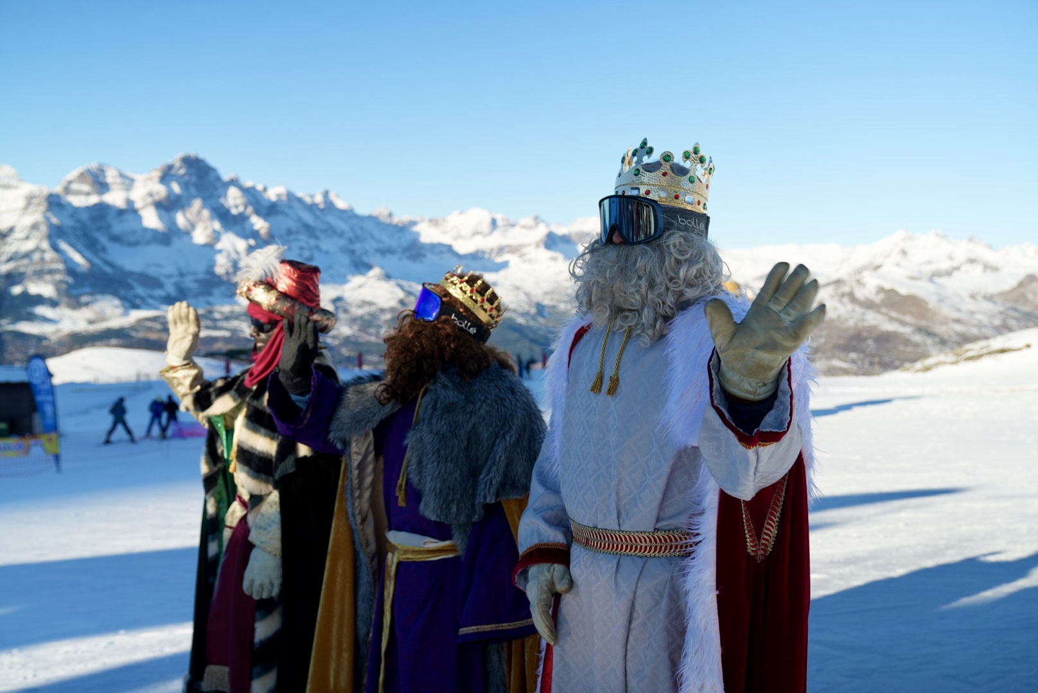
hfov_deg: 53.1
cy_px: 346
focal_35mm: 36
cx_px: 519
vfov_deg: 36.9
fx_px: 1039
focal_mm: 36
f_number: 4
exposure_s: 1/80
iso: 250
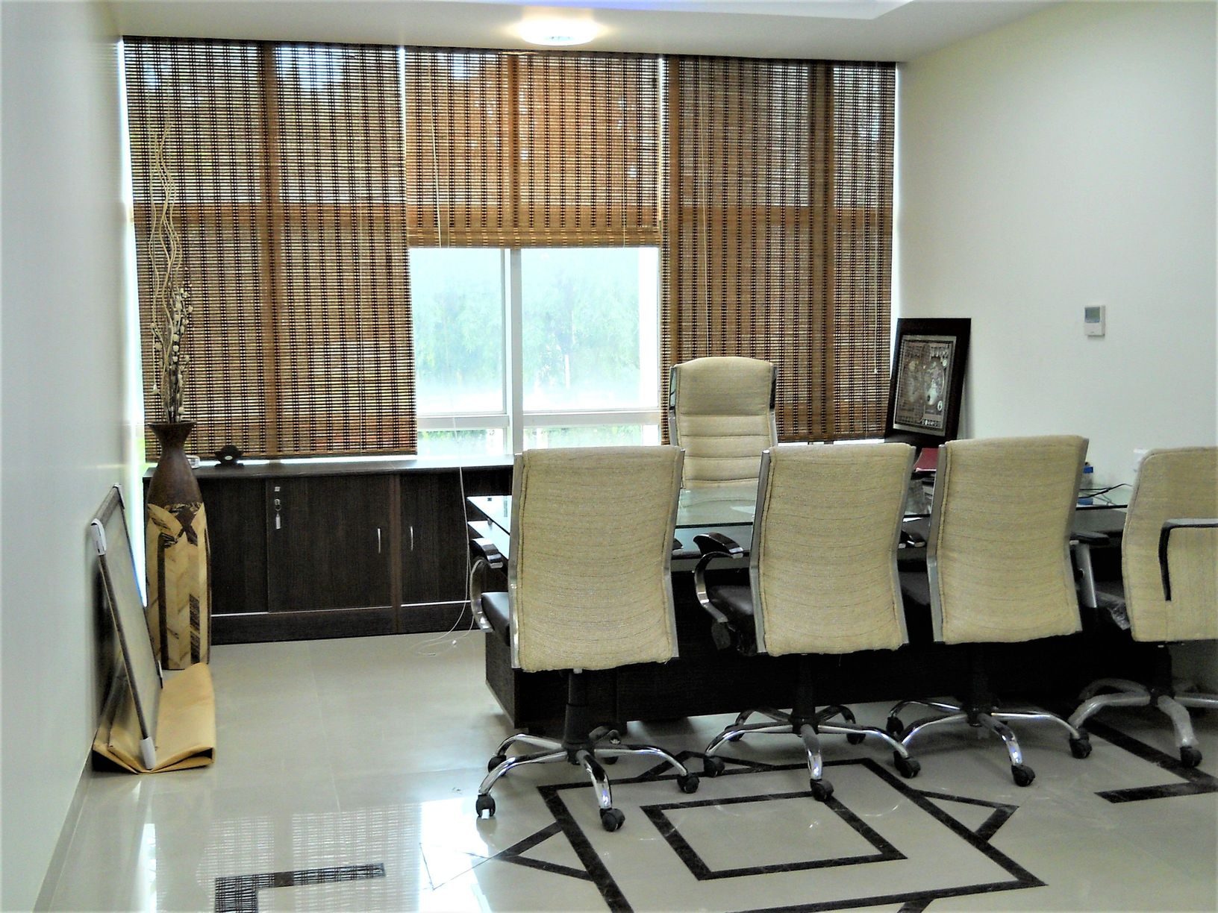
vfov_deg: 35.1
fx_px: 1443
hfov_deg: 45.8
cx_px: 609
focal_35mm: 41
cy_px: 456
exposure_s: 1/30
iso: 160
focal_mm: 6.72
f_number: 3.1
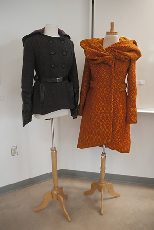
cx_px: 77
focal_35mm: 33
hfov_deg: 40.1
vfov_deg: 57.2
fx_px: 211
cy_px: 115
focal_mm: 22
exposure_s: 1/6
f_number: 4
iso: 100
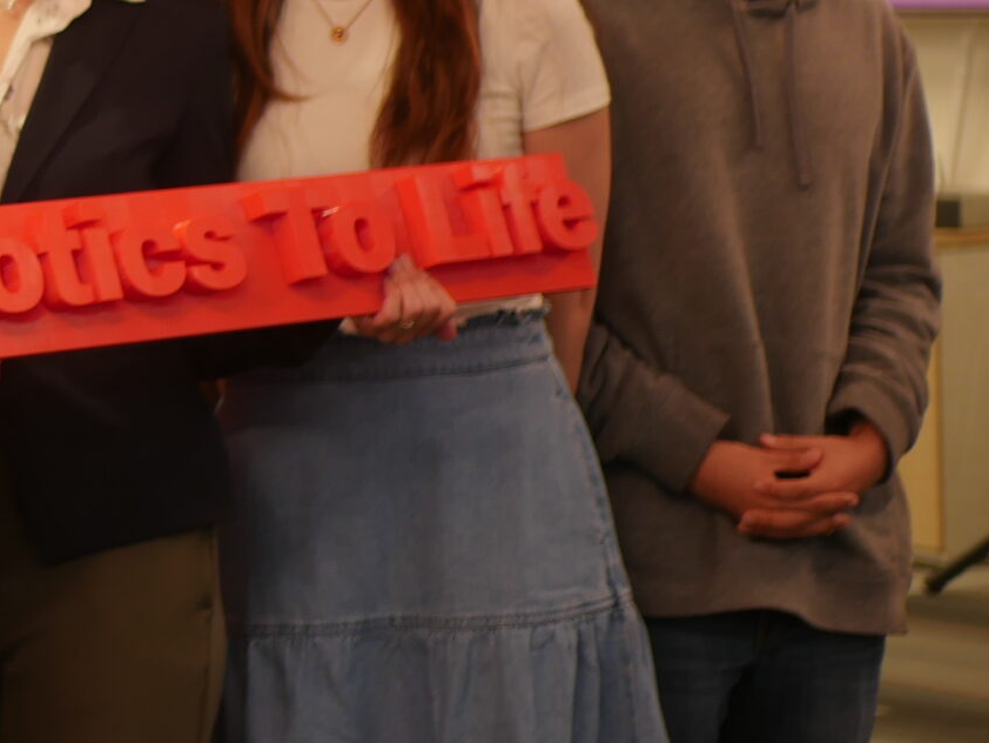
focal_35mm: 152
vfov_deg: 9.7
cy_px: -66
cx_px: -471
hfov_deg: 12.4
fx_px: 4344
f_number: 1.7
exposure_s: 1/80
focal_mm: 25
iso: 200
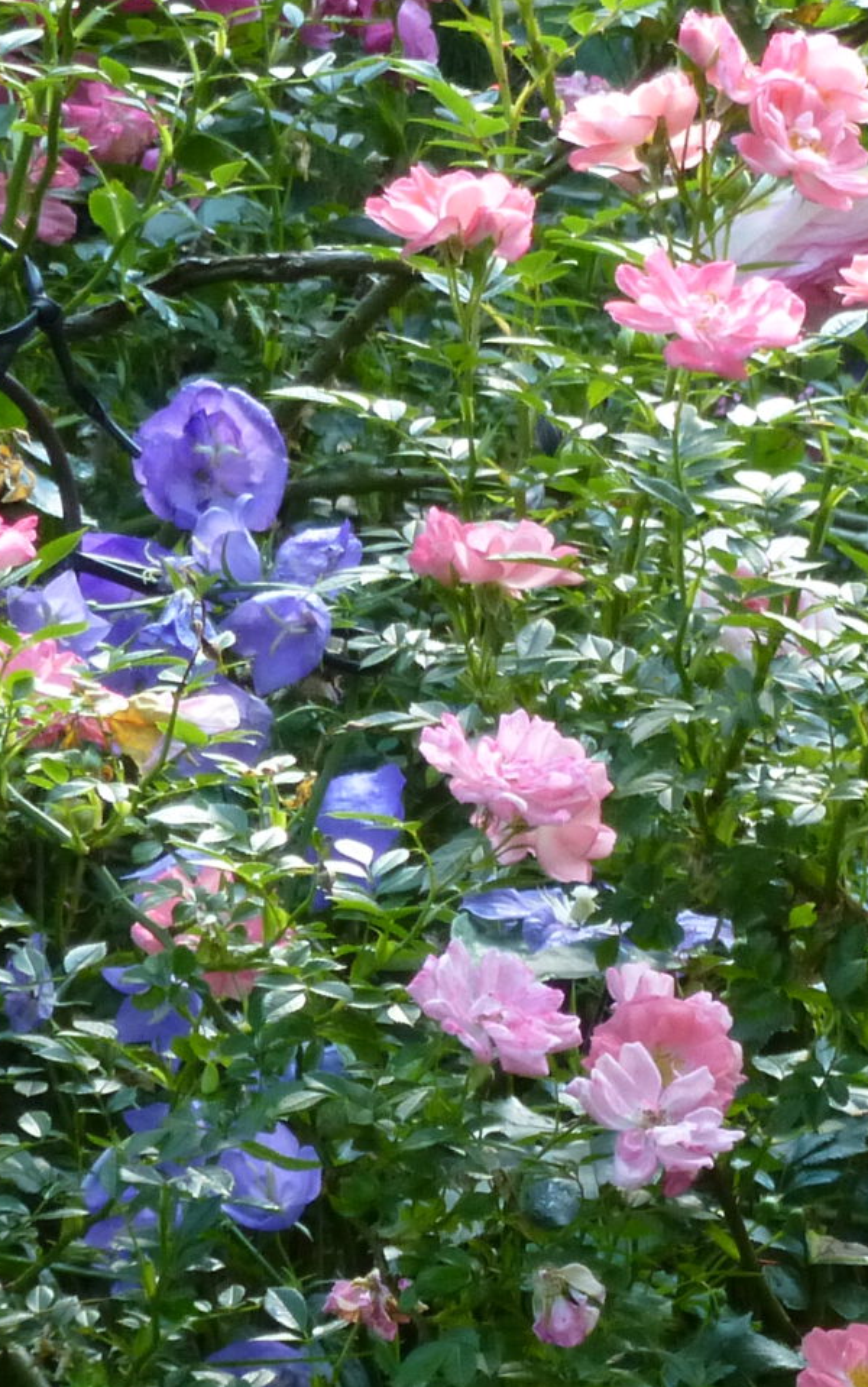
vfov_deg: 9.7
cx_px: 1367
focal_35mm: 215
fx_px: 8132
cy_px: 388
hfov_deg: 6.0
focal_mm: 13.6
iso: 400
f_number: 4.7
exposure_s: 1/100
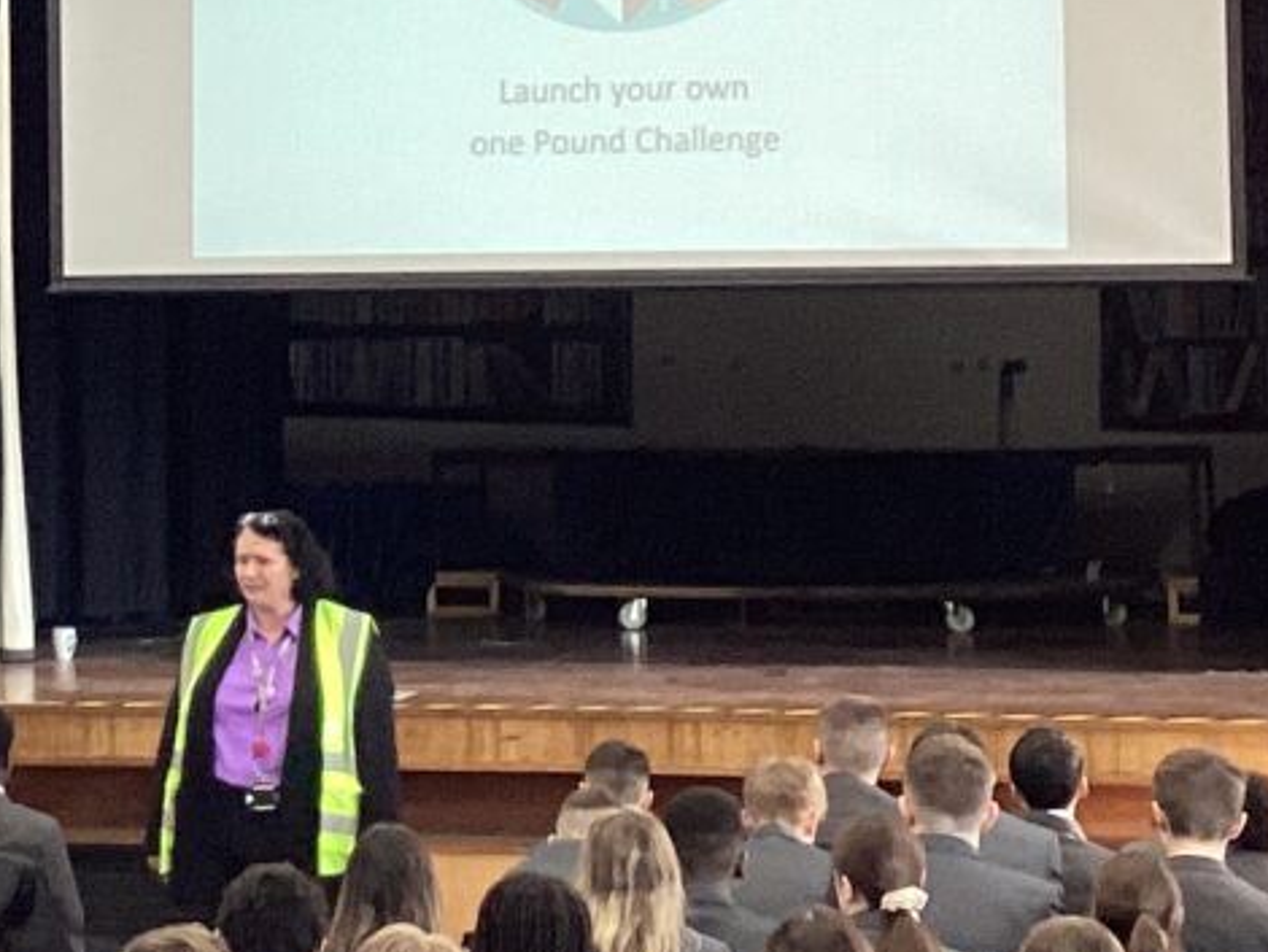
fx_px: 4948
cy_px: 43
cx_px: -100
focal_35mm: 135
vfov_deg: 10.9
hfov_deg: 14.3
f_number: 2.4
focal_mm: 3.3
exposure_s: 1/50
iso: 100
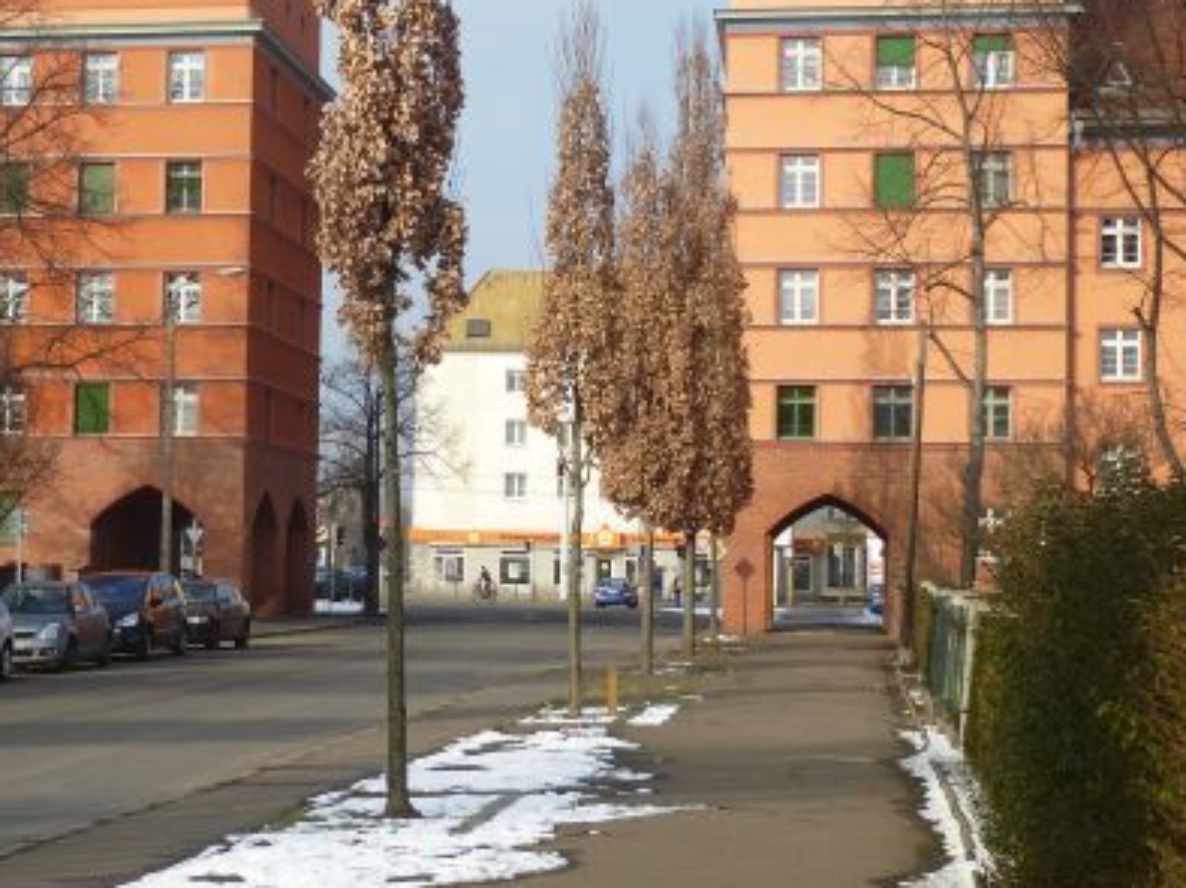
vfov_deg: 18.4
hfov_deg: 24.0
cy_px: 432
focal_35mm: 80
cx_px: 226
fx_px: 2739
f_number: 4
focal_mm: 8
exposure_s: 1/500
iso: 100
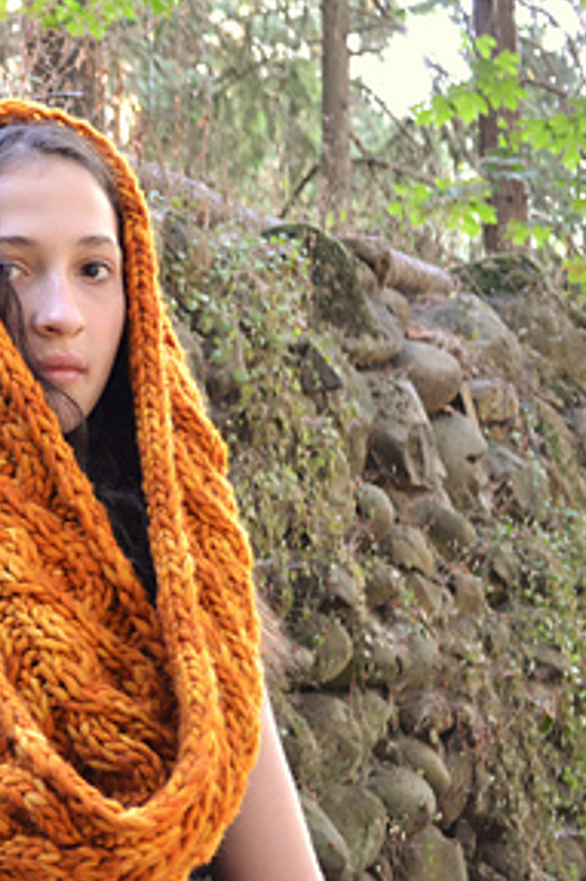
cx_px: -285
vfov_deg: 23.4
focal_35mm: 87
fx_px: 2127
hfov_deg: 14.6
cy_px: 511
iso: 500
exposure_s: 1/15
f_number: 4.2
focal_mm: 26
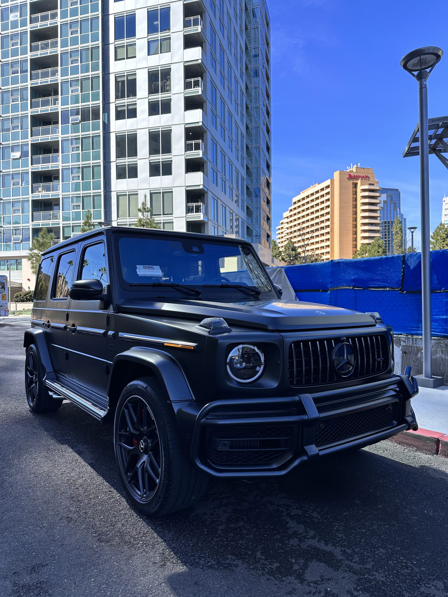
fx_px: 414
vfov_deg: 71.6
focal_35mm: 24
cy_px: 298
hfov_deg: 56.8
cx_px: 224
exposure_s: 1/1812
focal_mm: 6.86
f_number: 1.78
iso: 80
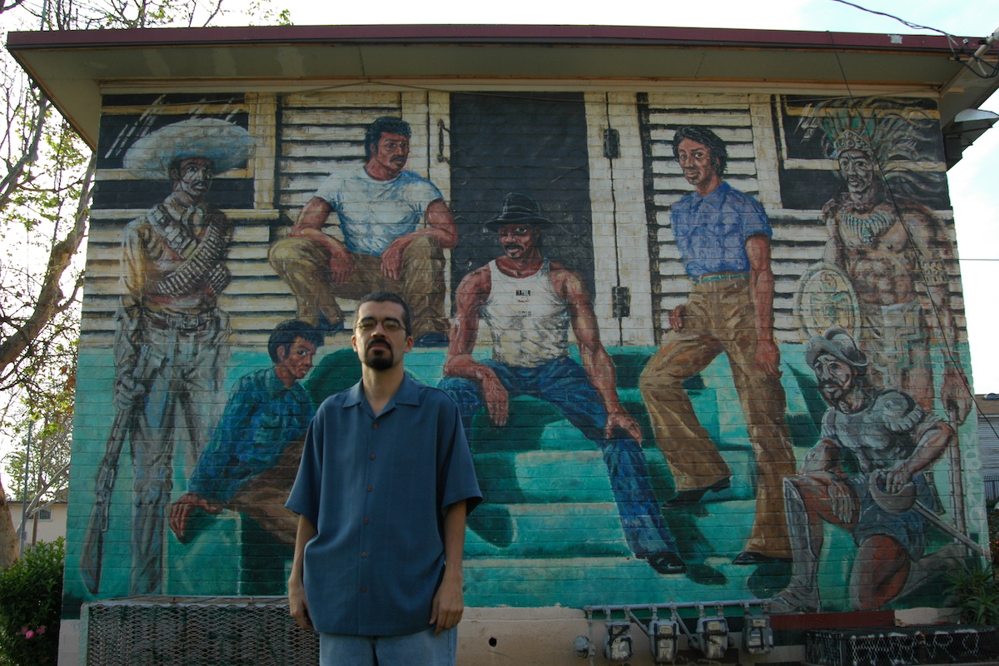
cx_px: 500
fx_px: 999
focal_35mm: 36
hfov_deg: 53.1
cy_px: 333
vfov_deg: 36.9
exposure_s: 1/160
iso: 200
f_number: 6.3
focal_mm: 24
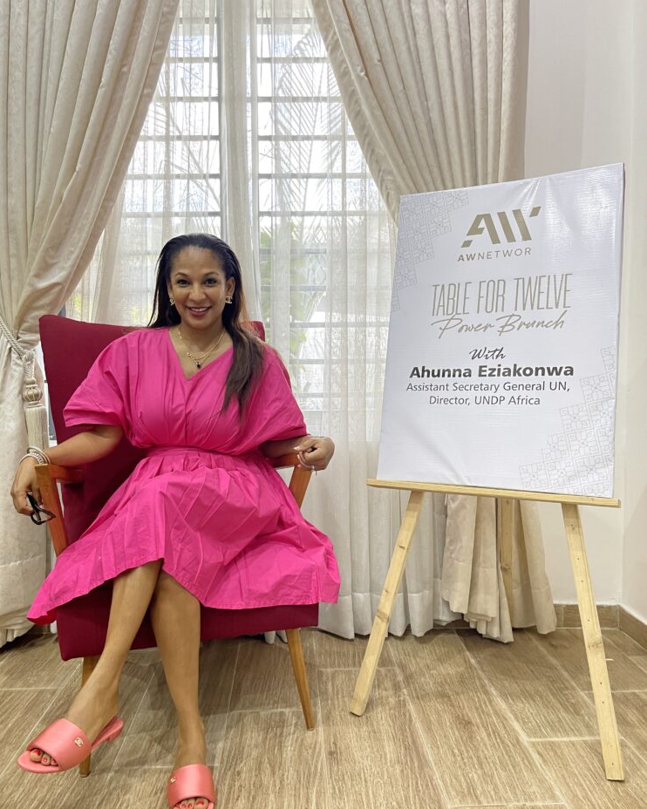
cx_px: 323
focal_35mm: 28
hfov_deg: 51.5
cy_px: 414
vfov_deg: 62.2
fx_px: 670
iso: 100
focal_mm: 5.1
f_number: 1.6
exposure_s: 1/50
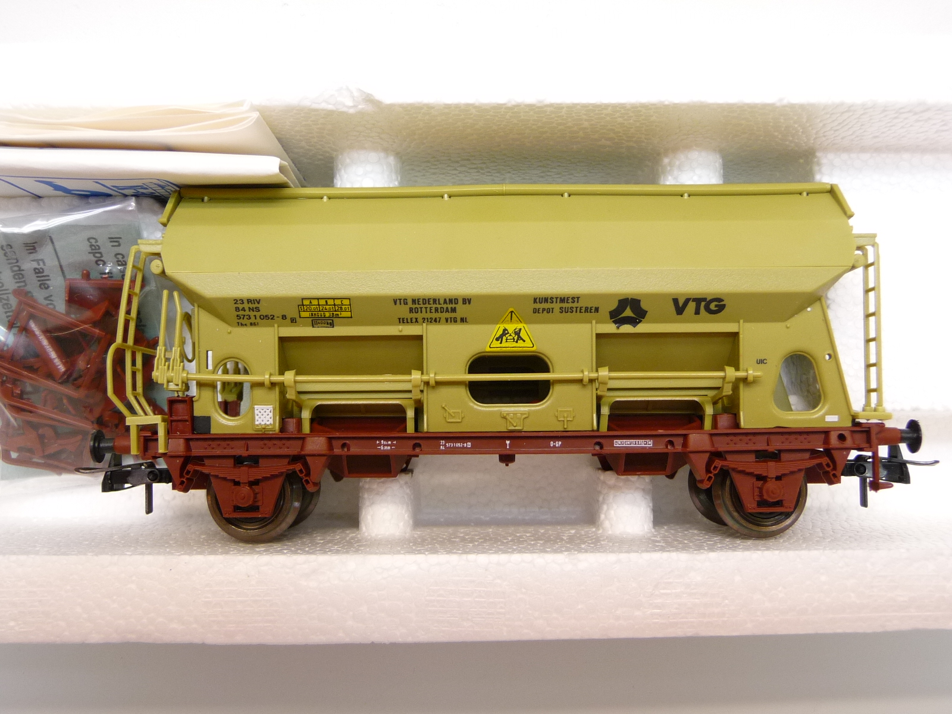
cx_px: 476
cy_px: 357
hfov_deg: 55.4
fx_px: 908
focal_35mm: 33
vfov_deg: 42.9
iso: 160
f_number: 3.3
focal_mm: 4.7
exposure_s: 1/30
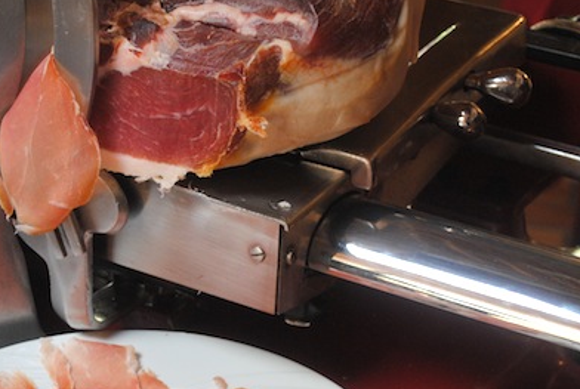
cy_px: 247
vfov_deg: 13.2
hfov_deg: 19.5
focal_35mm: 104
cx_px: 179
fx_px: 1679
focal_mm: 34
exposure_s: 1/25
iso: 400
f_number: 5
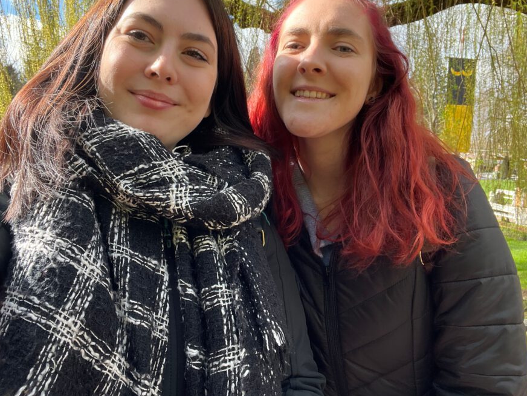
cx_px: 251
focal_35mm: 27
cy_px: 165
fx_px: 411
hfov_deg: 65.3
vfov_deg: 51.1
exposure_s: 1/259
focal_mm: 2.71
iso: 32
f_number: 2.2
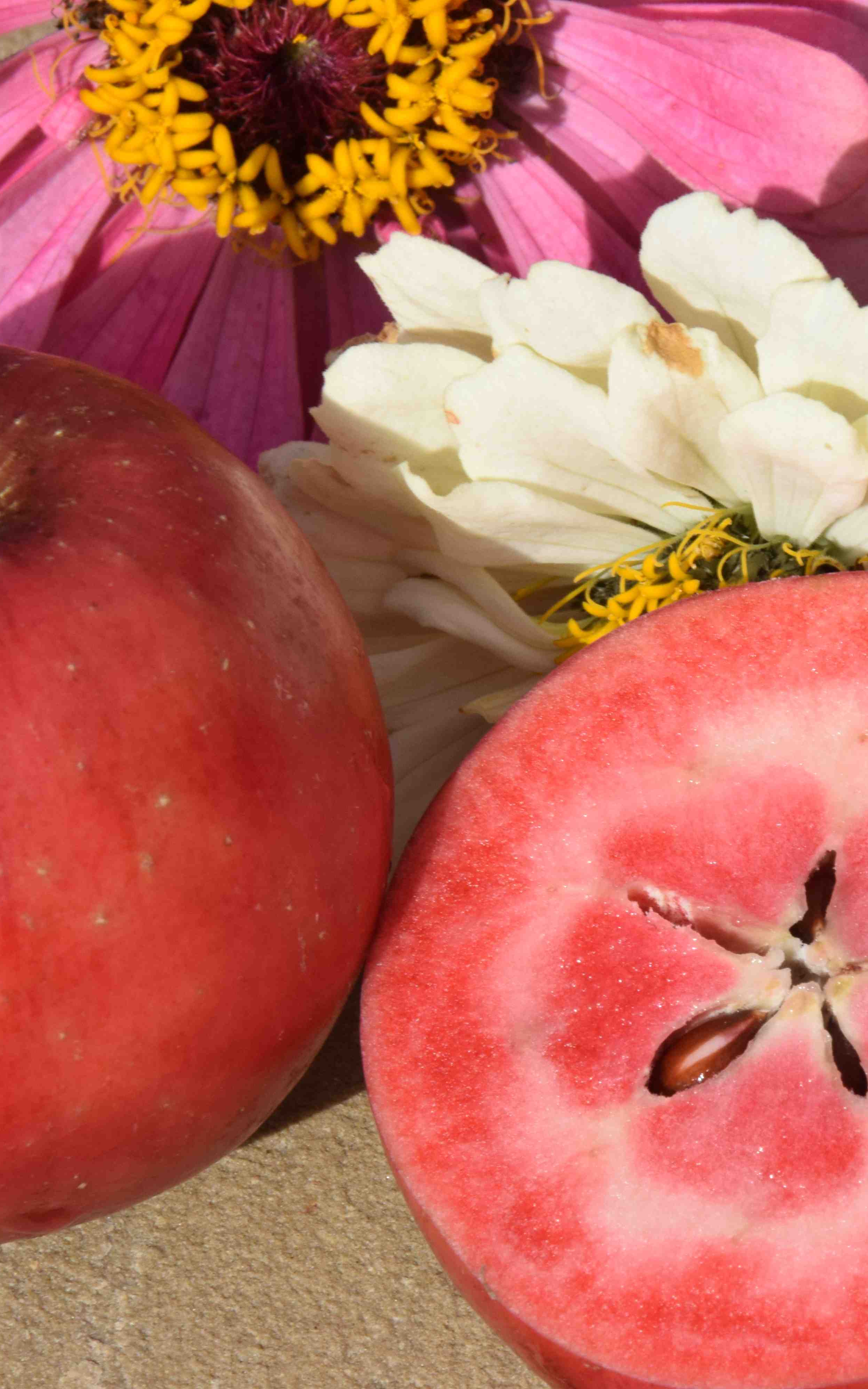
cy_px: 694
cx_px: 695
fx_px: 11727
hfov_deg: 4.2
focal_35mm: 310
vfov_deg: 6.8
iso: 500
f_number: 25
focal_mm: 135
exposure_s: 1/200
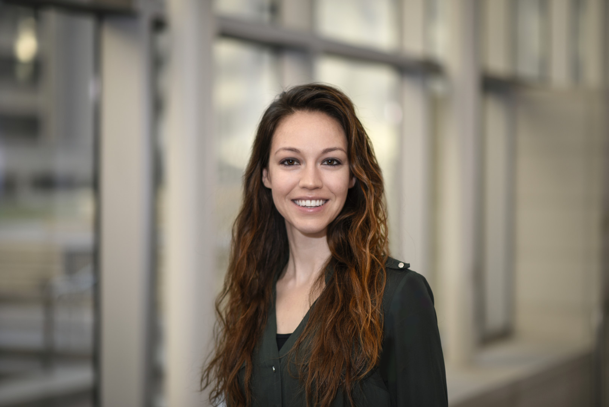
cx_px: 304
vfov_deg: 16.1
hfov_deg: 23.9
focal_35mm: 85
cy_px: 204
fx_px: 1438
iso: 100
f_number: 1.8
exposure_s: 1/160
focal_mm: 85
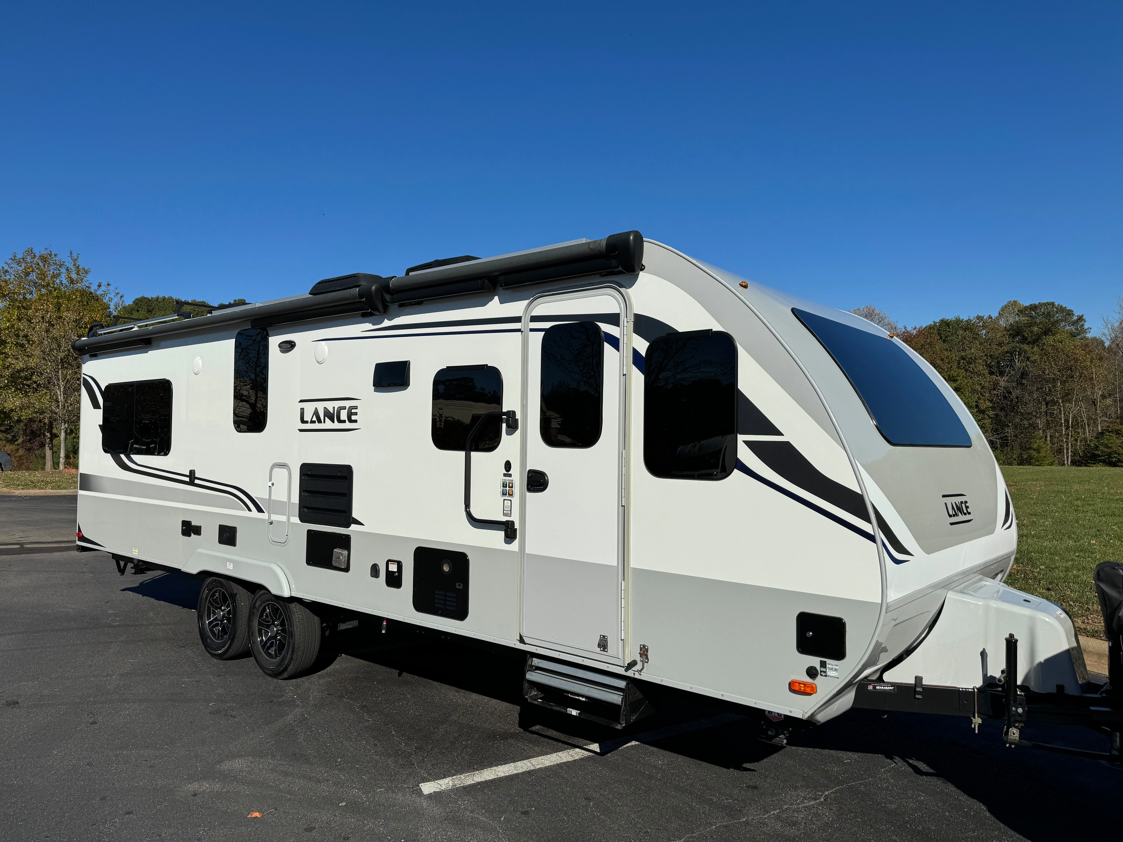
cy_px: 421
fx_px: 779
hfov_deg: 71.6
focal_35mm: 24
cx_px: 562
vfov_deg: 56.8
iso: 80
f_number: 1.78
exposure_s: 1/12346
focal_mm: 6.86
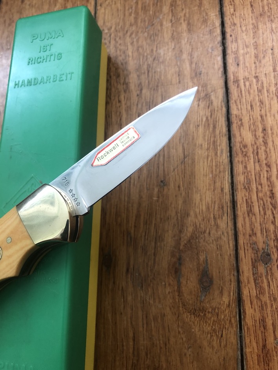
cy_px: 185
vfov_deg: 63.4
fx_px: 300
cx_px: 139
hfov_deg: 49.8
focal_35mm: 28
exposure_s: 1/15
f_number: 1.8
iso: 40
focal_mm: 3.99
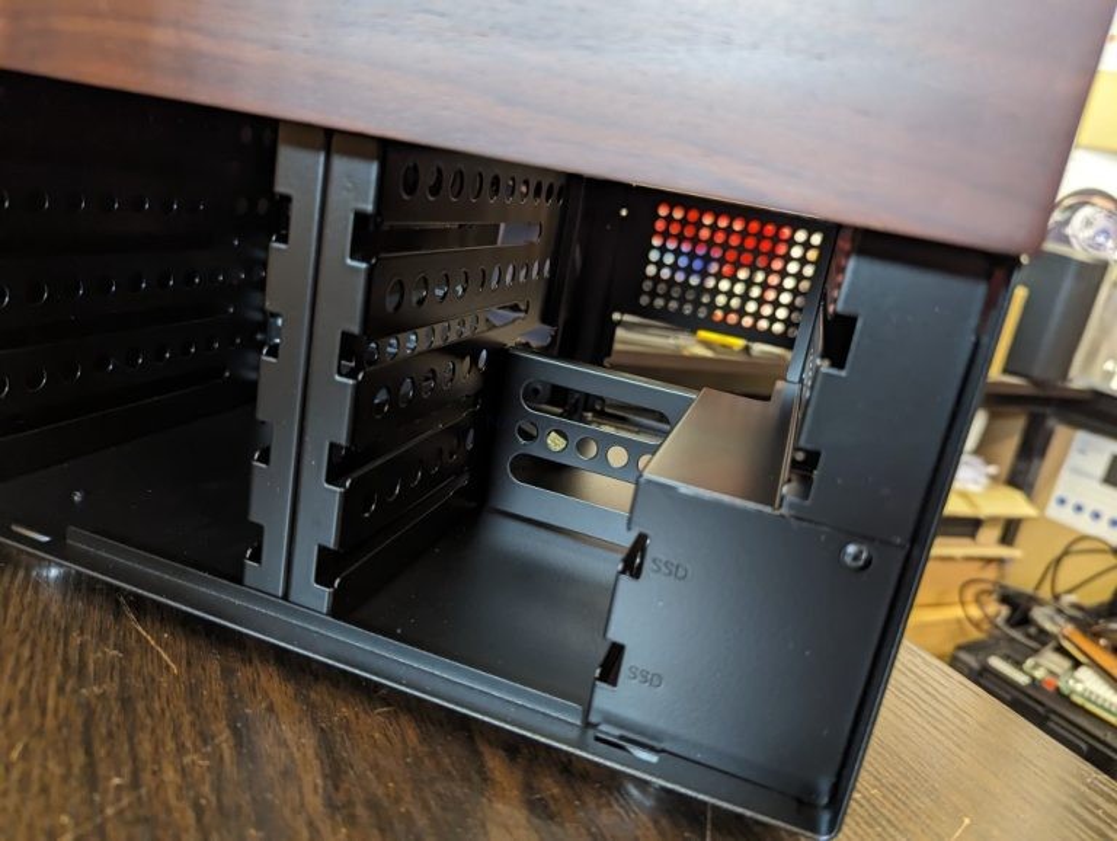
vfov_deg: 56.9
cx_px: 558
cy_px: 420
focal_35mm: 24
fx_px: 775
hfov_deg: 71.5
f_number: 1.85
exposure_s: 1/100
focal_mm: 6.81
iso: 1266
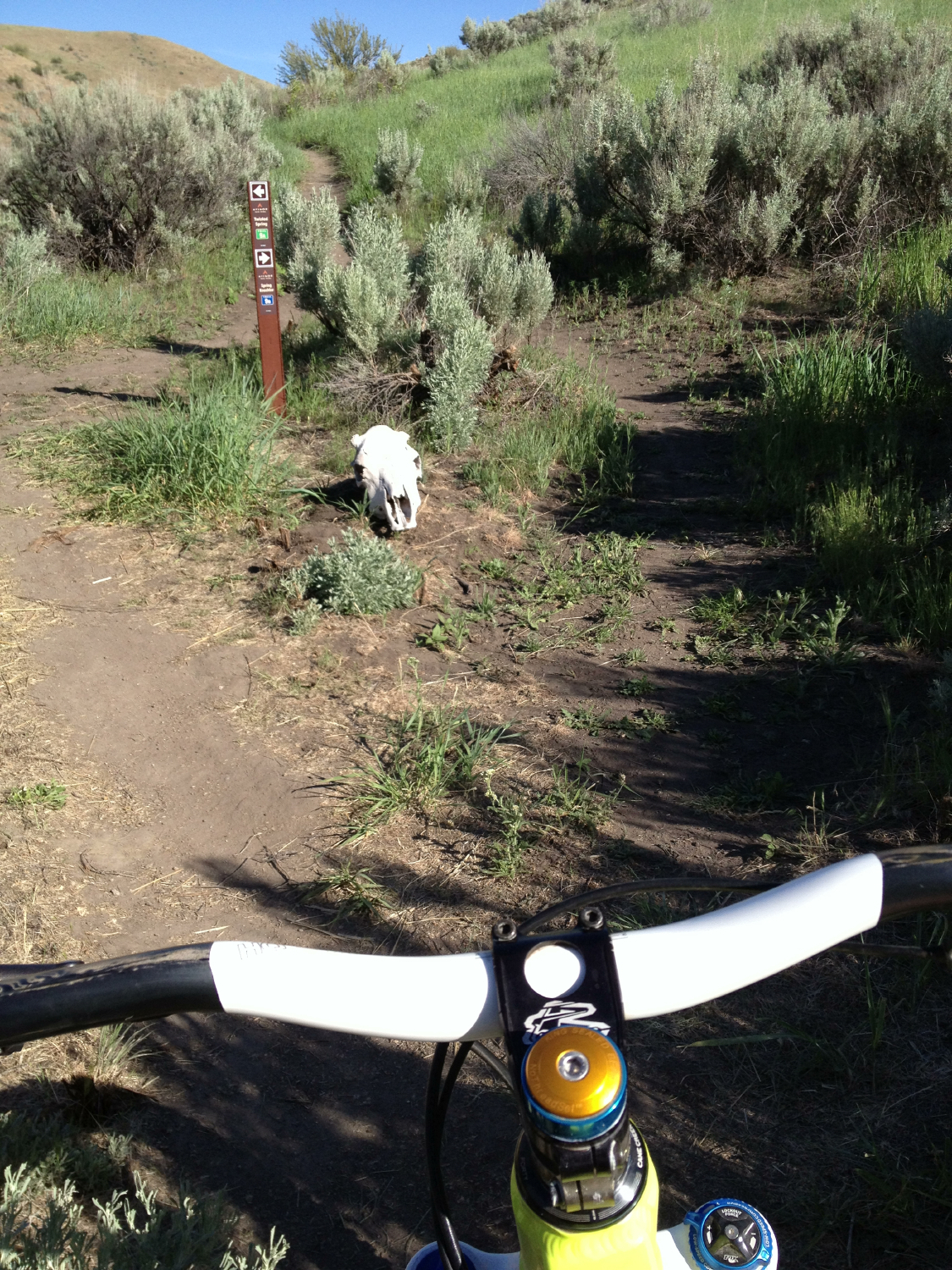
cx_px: 476
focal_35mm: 35
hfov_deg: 40.7
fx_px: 1283
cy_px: 635
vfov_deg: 52.6
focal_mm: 4.28
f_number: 2.4
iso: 50
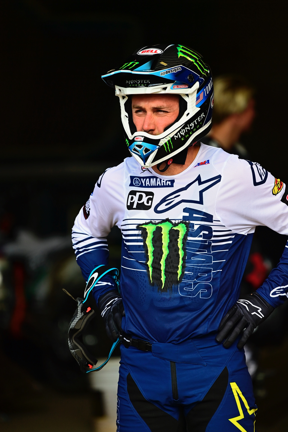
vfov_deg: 6.9
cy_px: 216
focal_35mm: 300
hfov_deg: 4.6
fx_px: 3599
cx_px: 144
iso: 640
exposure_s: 1/1000
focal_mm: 300
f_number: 4
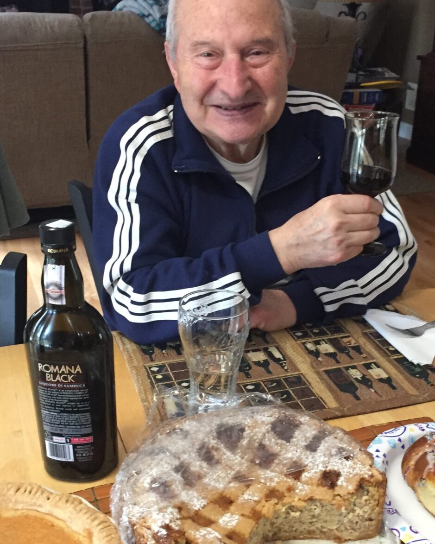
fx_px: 596
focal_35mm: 37
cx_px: 237
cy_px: 290
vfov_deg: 49.1
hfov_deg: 40.1
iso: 250
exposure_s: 1/24
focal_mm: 4.15
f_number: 2.2
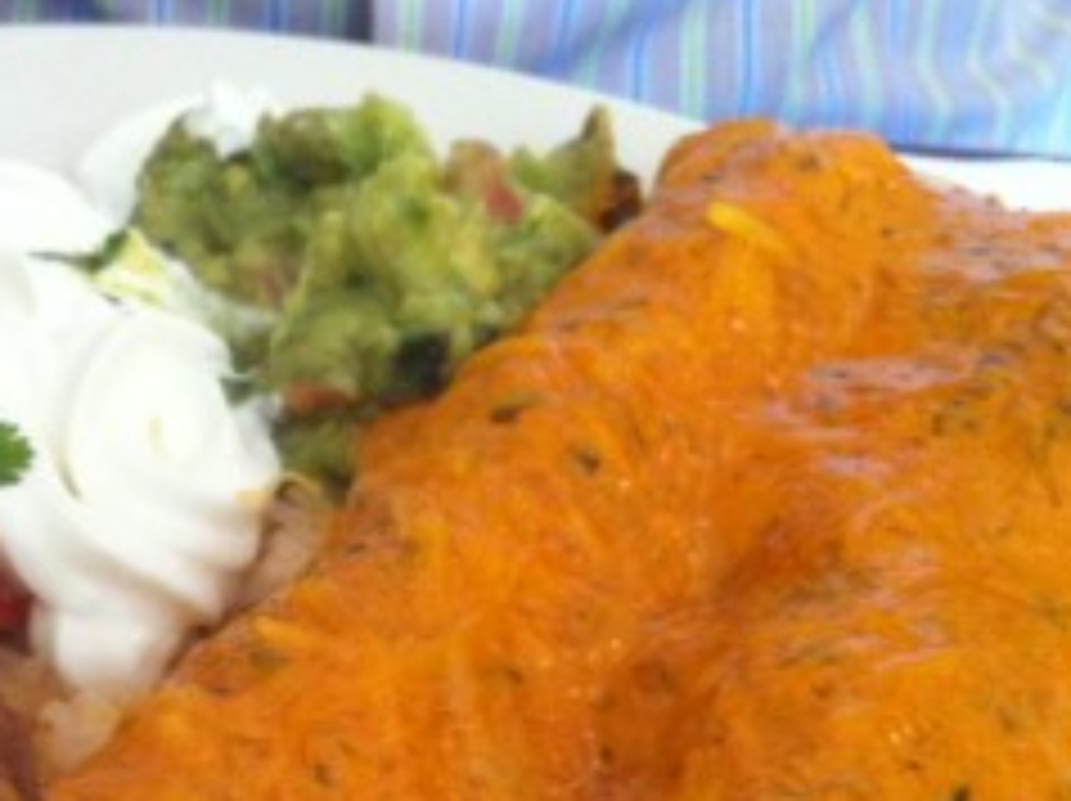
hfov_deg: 21.1
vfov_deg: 15.8
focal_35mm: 91
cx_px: 117
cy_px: 884
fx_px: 2813
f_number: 2.8
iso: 160
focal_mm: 3.85
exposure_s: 1/15
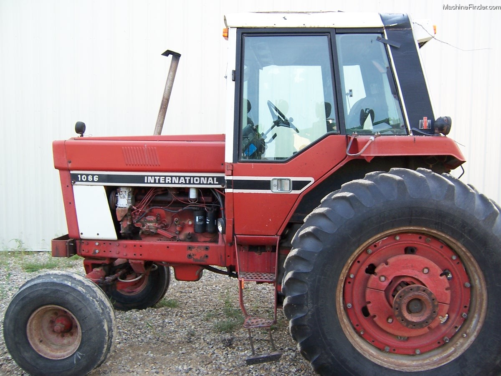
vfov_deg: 42.9
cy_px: 188
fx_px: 478
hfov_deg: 55.4
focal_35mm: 33
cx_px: 250
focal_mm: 5.5
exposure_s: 1/90
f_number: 3.4
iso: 80
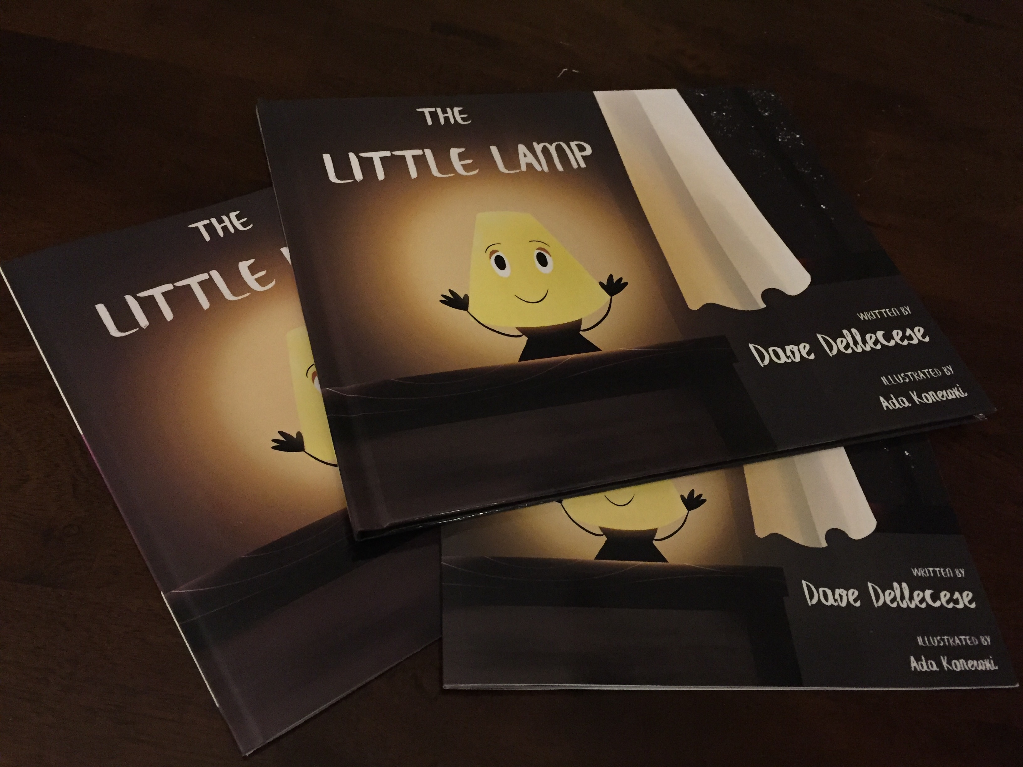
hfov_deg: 61.7
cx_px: 512
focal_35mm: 29
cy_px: 384
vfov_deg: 48.2
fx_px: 857
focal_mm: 4.15
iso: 500
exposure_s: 1/15
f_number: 2.2
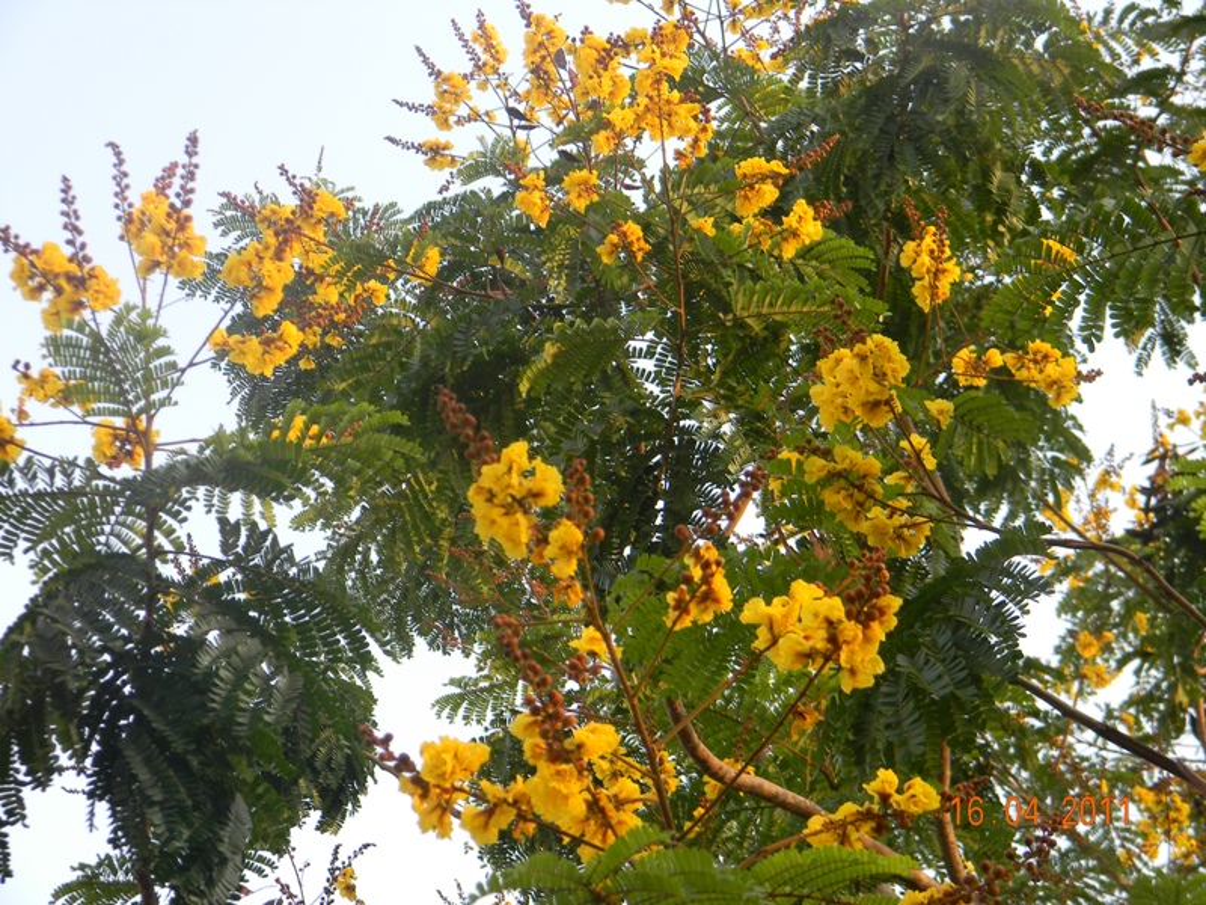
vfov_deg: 14.1
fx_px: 3658
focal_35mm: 105
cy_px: 452
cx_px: 603
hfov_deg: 18.7
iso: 80
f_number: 4.7
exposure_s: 1/60.6
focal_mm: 19
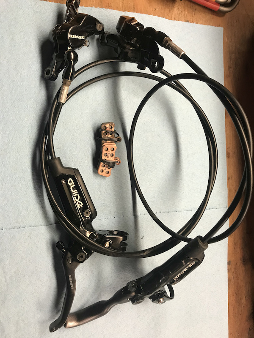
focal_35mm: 28
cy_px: 169
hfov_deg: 49.7
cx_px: 127
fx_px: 274
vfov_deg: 63.4
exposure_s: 1/30
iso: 32
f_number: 1.8
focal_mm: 3.99
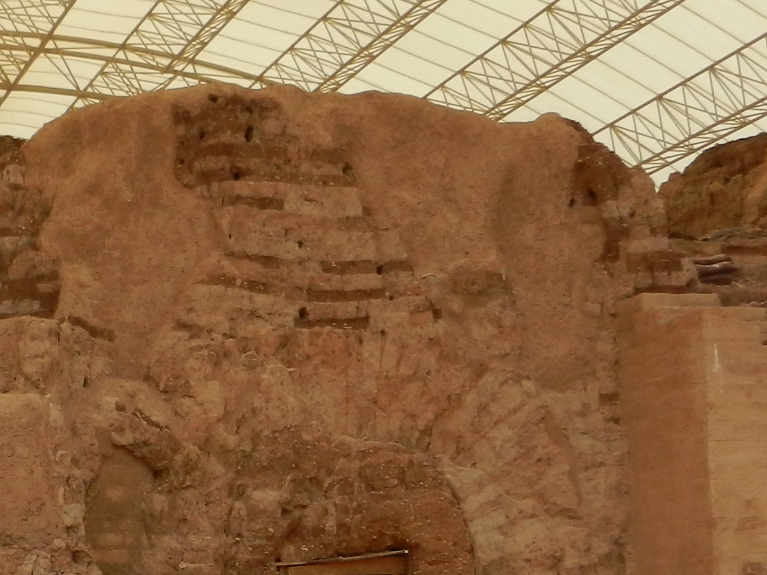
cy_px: 572
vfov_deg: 17.8
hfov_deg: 23.9
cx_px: 223
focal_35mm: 81
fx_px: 1795
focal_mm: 4.5
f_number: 3.5
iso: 160
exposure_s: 1/1600
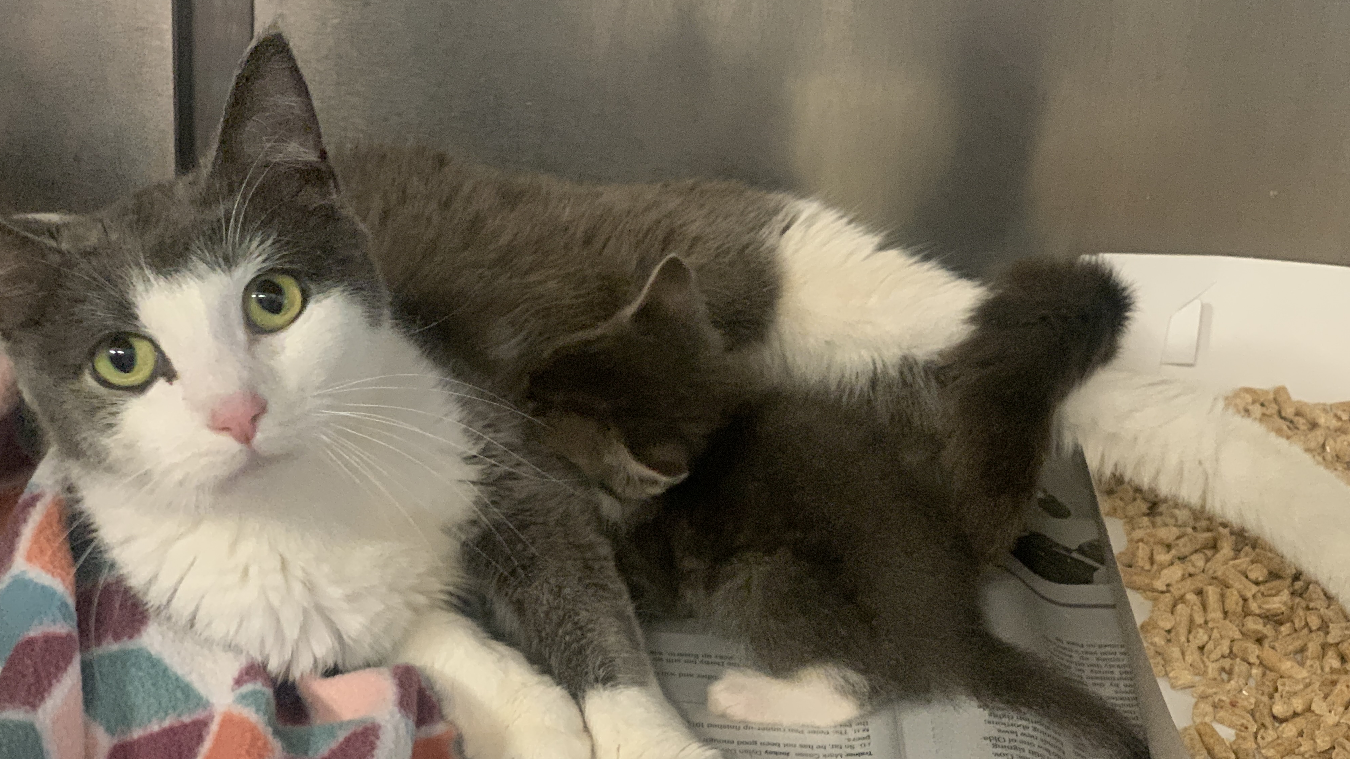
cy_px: 392
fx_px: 2040
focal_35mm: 57
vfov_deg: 21.1
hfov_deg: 36.6
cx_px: 676
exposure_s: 1/30
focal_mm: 6
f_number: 2.4
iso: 640
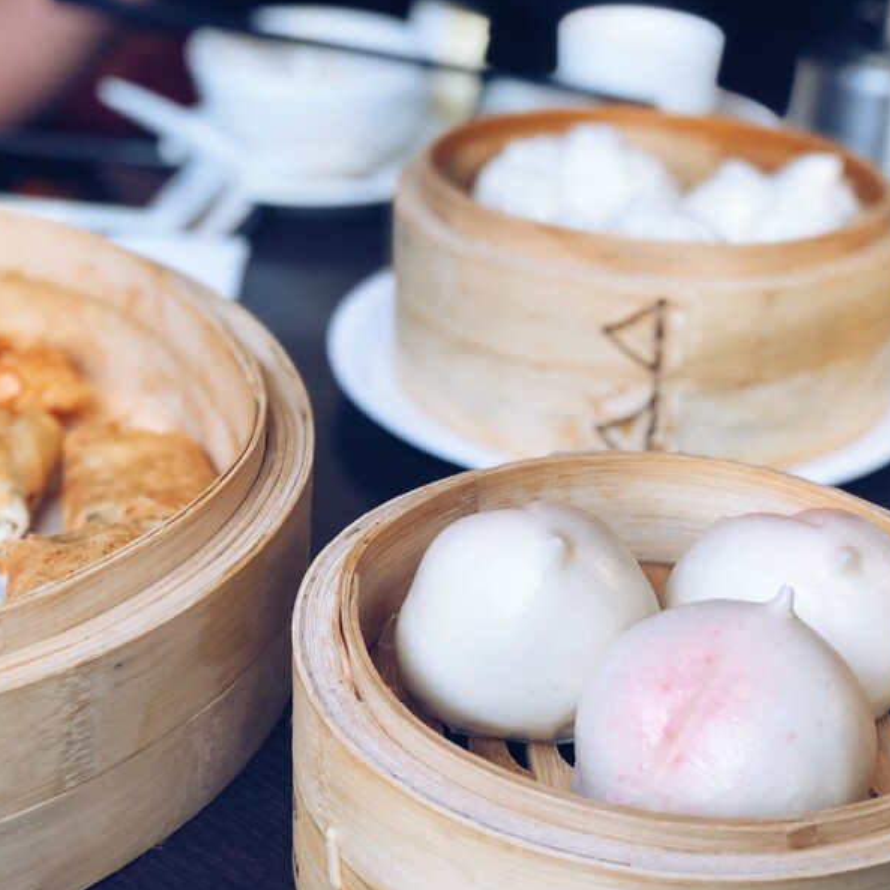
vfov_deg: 25.4
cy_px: 444
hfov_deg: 25.4
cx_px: 474
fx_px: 1978
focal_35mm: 68
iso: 20
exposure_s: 1/33
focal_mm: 6.6
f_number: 2.8
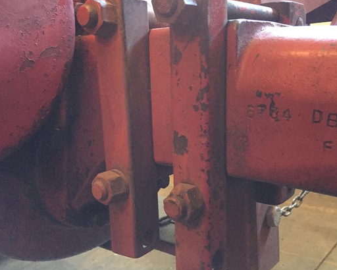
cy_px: 151
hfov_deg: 47.9
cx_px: 168
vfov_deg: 39.1
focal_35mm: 38
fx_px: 379
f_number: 2.2
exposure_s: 1/15
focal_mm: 4.15
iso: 500
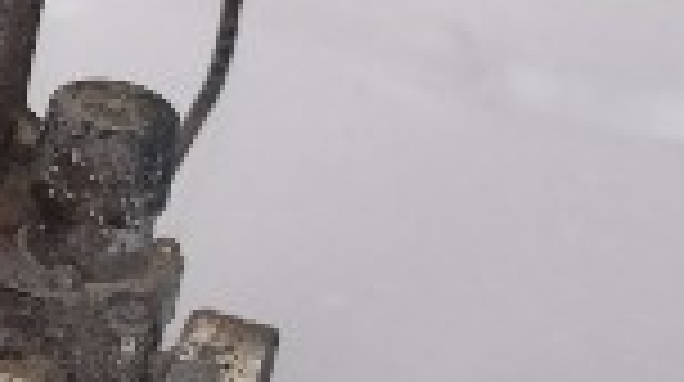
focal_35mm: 249
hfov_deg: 8.3
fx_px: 4510
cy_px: 586
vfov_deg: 4.8
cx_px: -562
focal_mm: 30
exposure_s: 1/200
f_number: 5
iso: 250
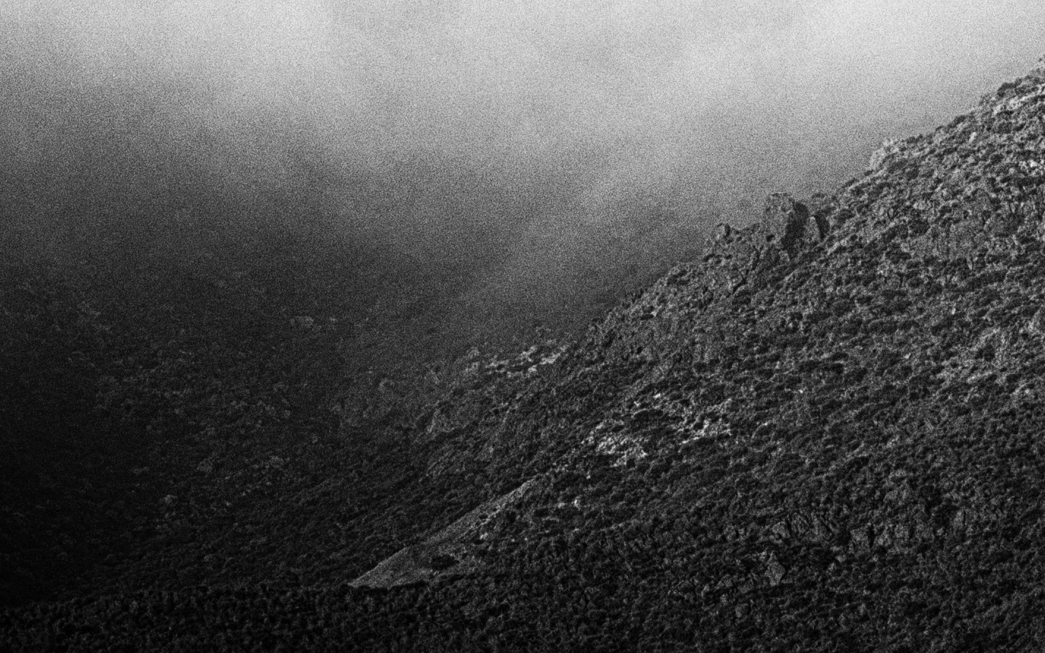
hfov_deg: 2.1
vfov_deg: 1.3
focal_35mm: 1001
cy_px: -619
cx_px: 1115
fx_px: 28509
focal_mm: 200
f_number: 2.8
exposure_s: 1/320
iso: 50
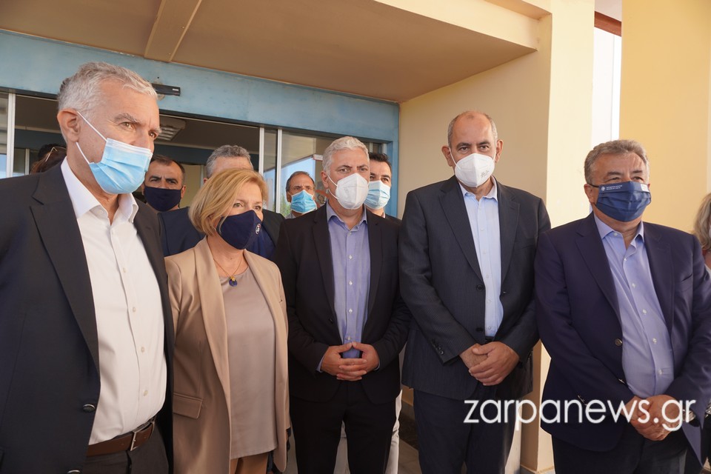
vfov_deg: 53.1
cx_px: 356
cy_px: 237
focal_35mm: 24
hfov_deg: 73.7
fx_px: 474
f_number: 4
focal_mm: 16
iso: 160
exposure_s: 1/160
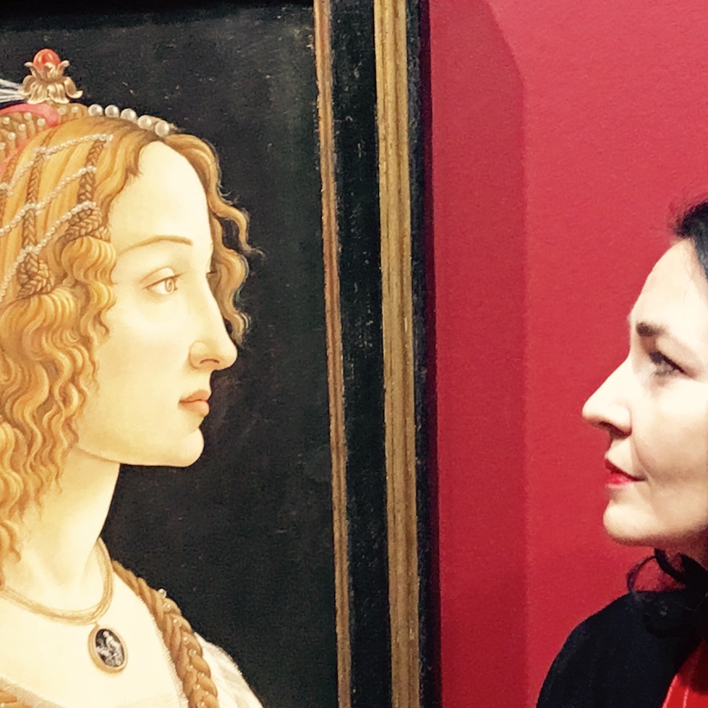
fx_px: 972
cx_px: 448
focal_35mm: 42
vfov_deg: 40.0
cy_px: 393
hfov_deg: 39.7
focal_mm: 2.65
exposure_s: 1/17
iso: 320
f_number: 2.2
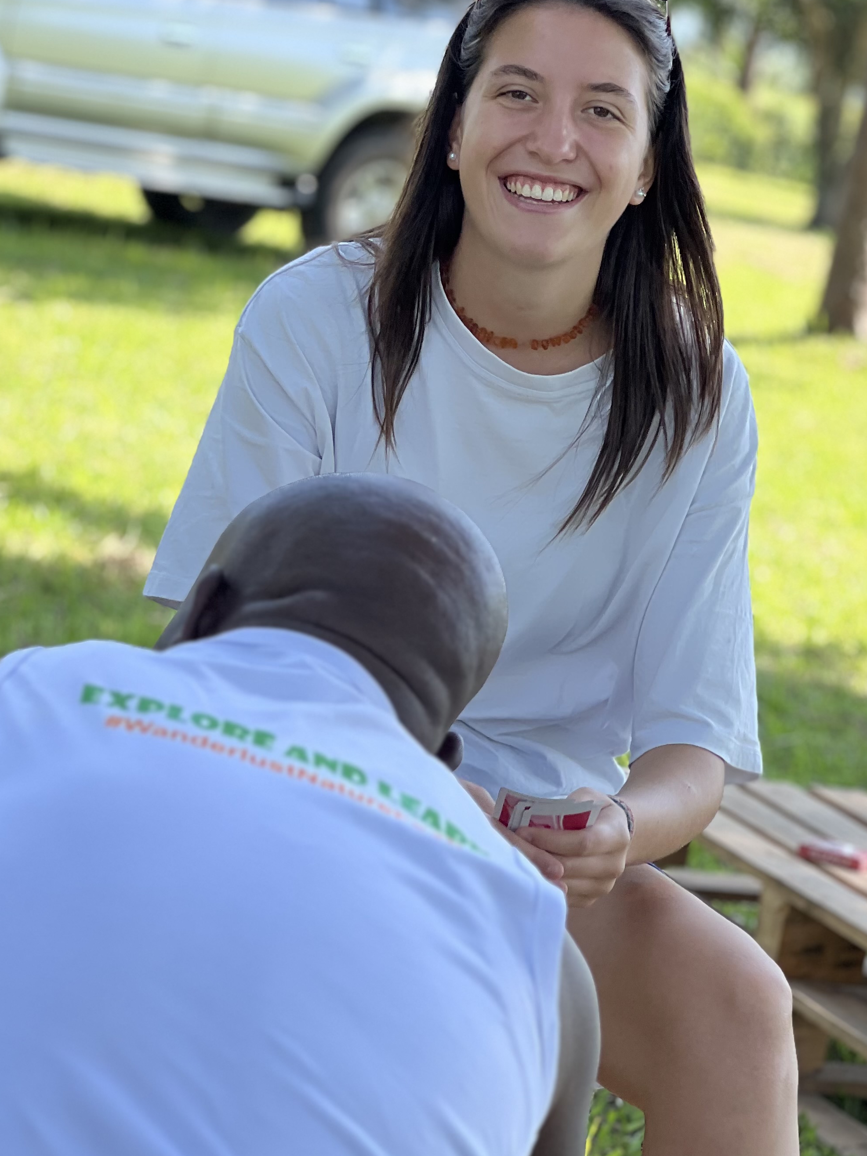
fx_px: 3941
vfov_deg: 16.7
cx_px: 339
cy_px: 571
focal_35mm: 118
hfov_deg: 12.5
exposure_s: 1/121
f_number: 2.8
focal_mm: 9
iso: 32
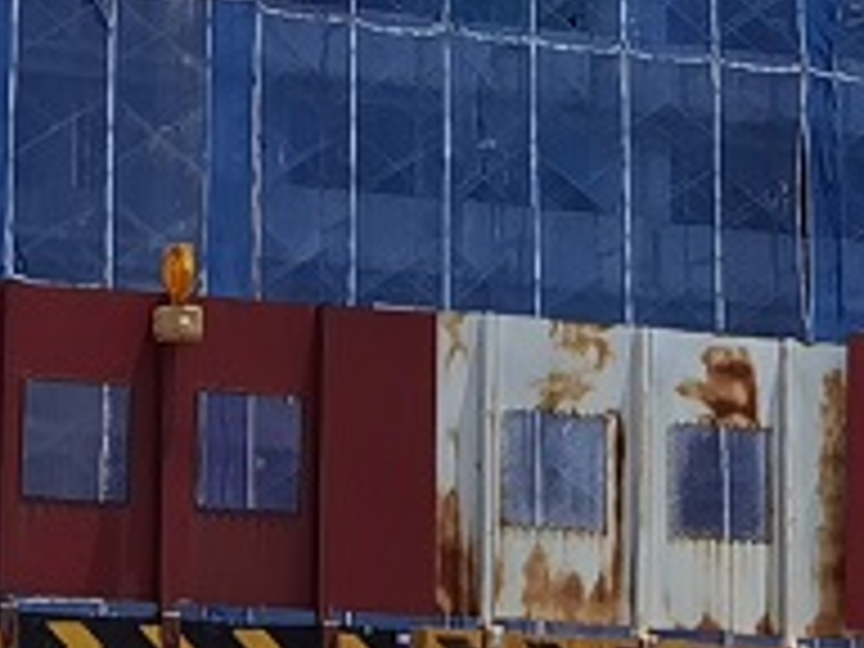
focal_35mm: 243
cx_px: 488
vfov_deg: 5.9
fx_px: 6065
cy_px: -778
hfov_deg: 8.1
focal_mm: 6.71
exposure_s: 1/10309
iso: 50
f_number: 1.9
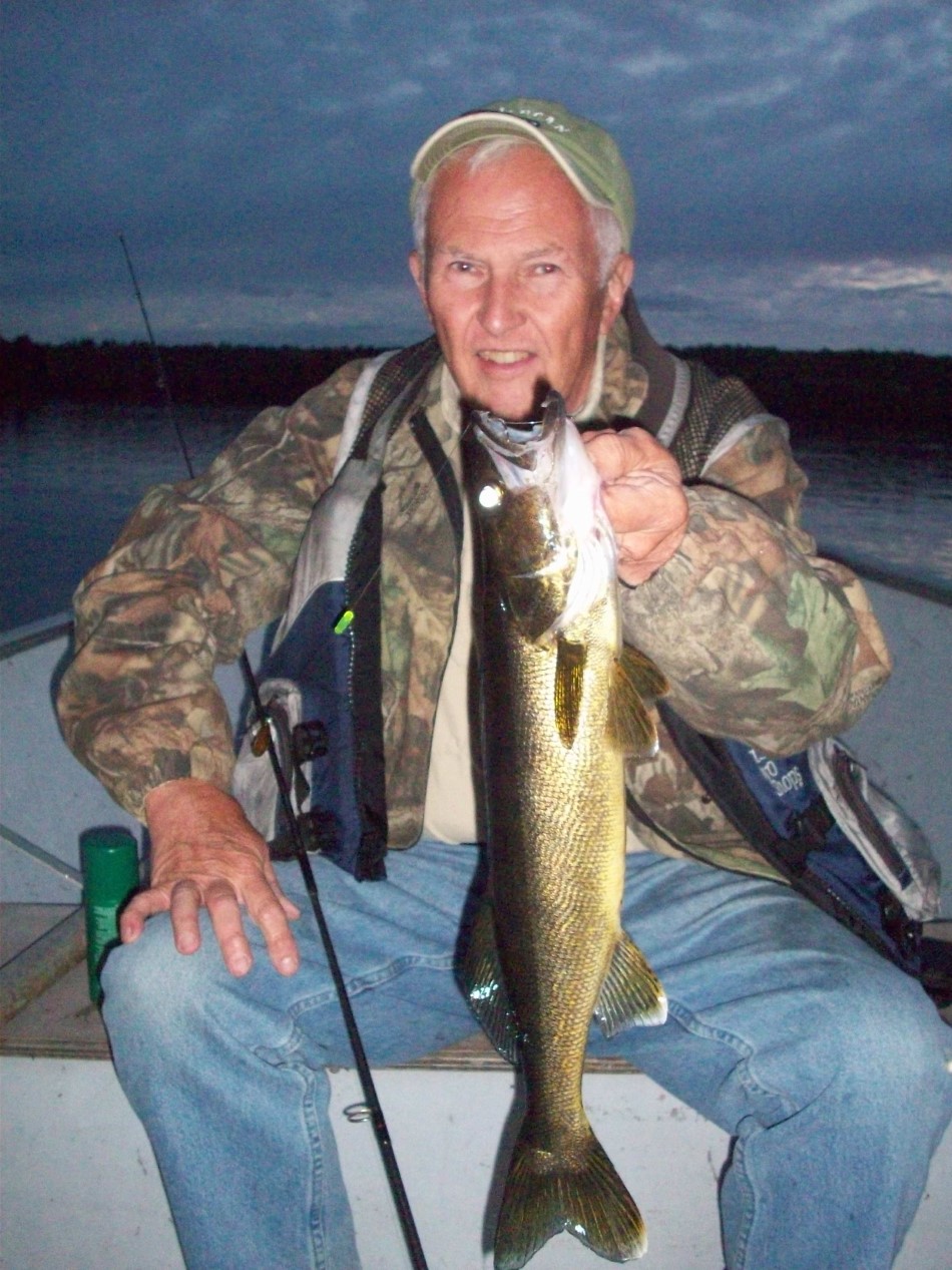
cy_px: 635
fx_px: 1357
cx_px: 476
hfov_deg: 38.7
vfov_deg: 50.1
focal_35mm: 37
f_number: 2.8
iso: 400
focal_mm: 6.2
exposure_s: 1/128
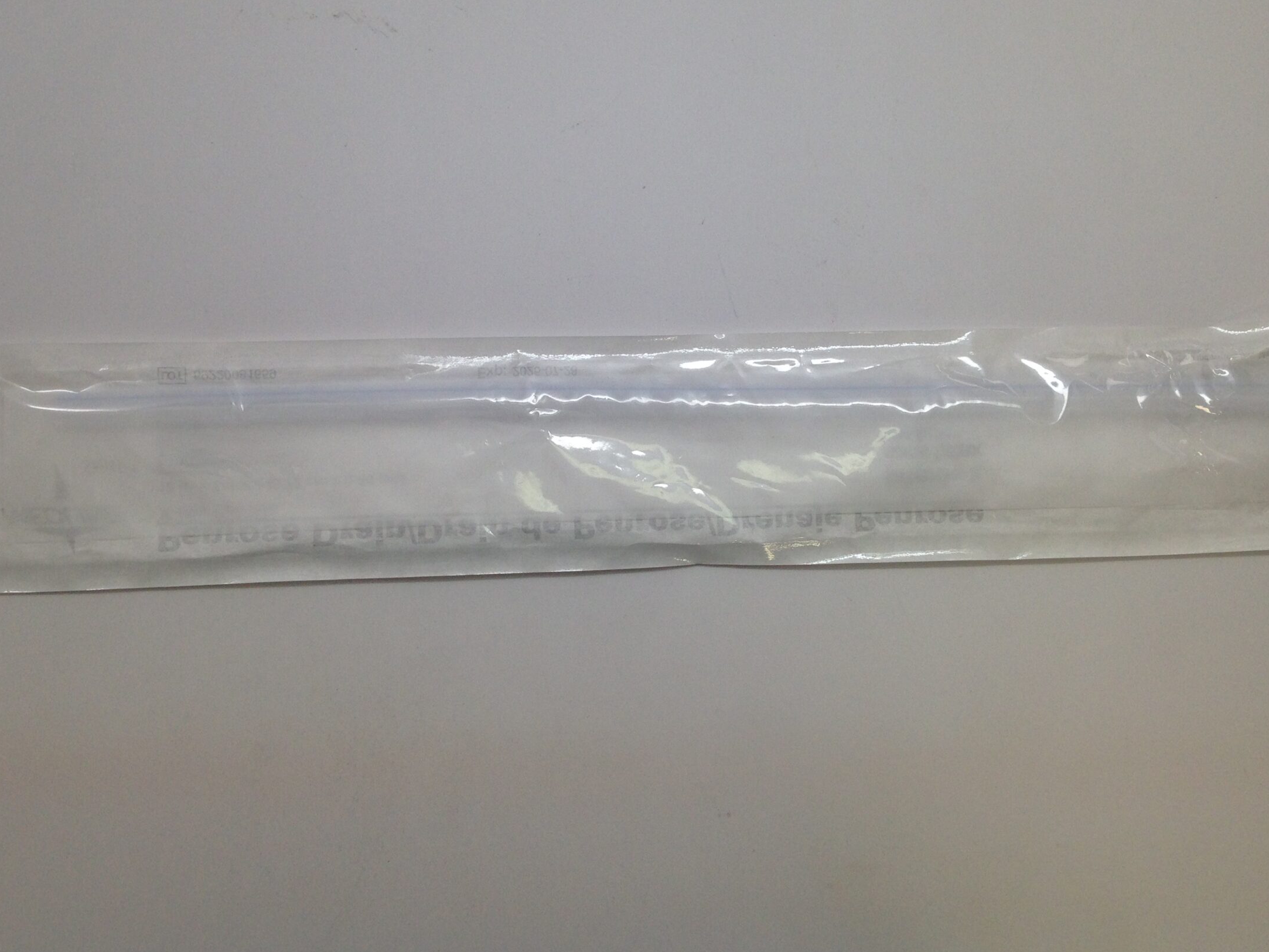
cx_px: 616
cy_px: 401
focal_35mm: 39
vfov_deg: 36.7
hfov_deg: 47.9
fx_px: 1430
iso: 64
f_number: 2.4
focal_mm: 4.12
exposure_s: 1/120
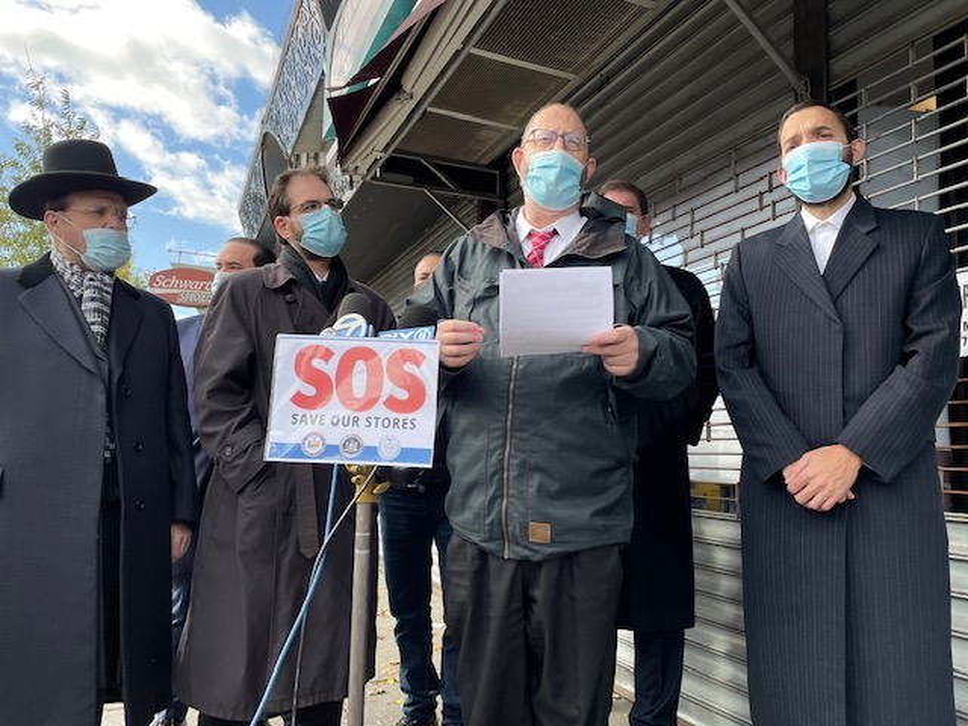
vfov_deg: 53.1
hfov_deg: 67.3
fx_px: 727
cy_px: 363
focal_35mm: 26
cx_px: 484
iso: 32
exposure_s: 1/785
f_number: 1.6
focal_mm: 4.2
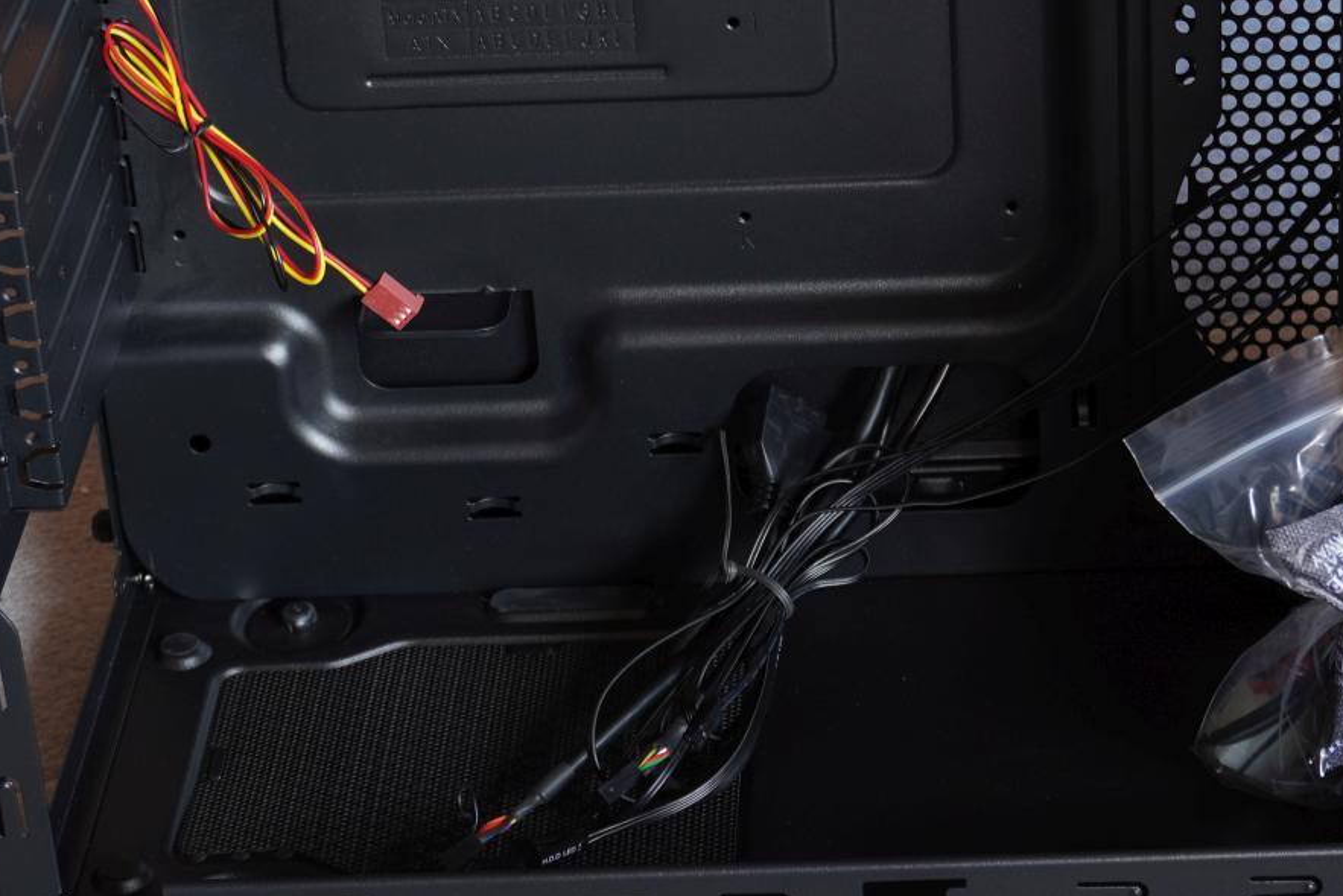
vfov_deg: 13.4
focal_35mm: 101
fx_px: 3771
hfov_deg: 20.1
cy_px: 122
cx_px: 876
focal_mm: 31
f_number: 5
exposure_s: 3.2
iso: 100
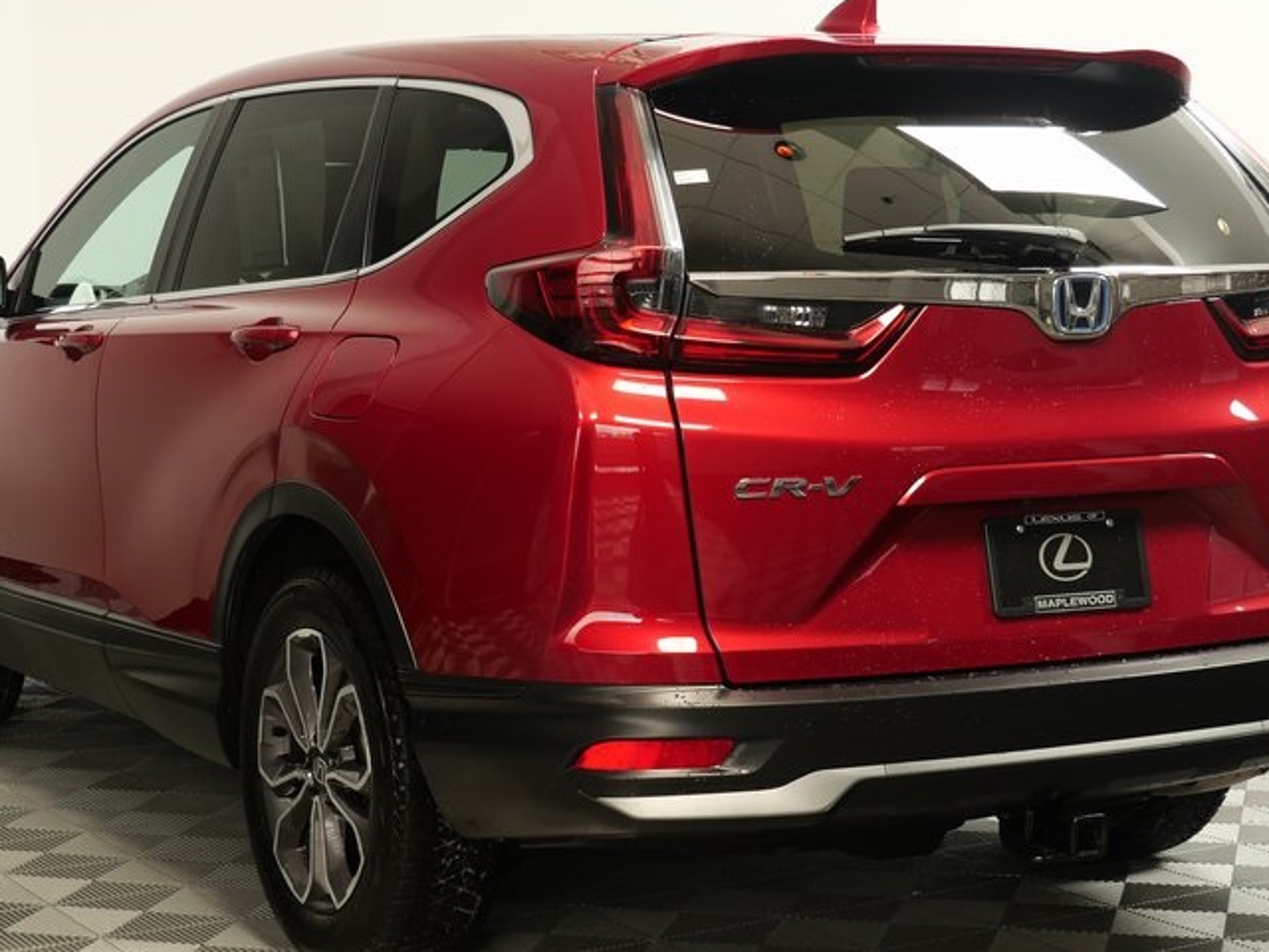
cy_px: 573
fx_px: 2346
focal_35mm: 64
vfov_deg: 22.9
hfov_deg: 30.3
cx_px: 595
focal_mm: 20
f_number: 5
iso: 250
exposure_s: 1/200
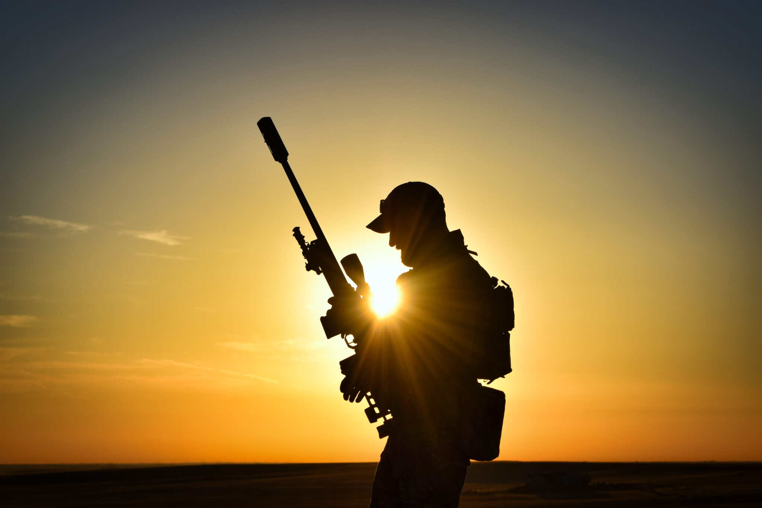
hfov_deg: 20.0
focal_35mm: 102
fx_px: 2159
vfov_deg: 13.4
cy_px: 254
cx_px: 381
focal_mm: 68
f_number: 11
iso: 200
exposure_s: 1/1600
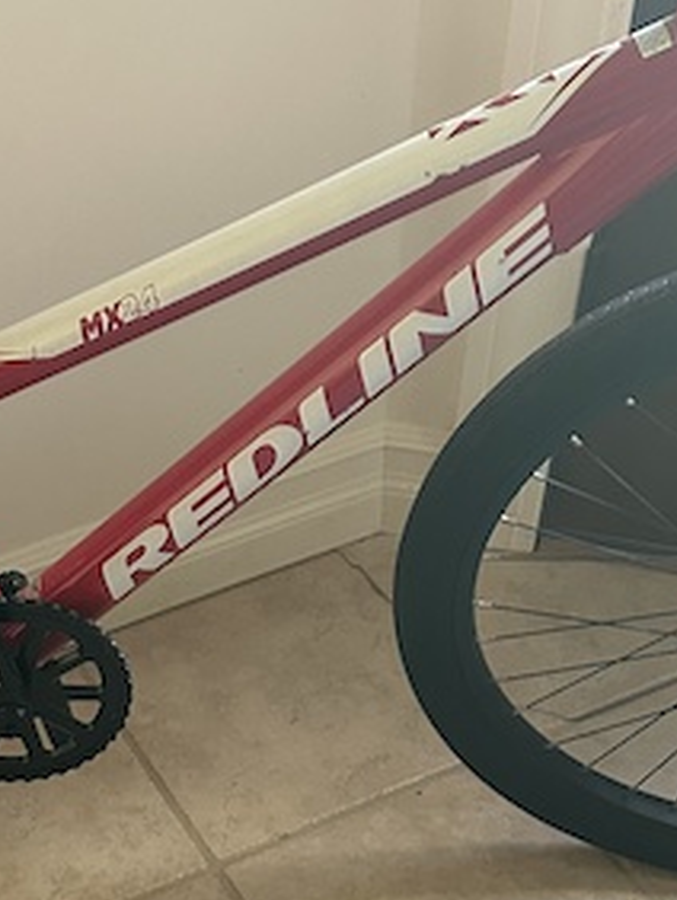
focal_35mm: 68
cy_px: 712
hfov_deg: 21.3
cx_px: 102
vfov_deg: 28.0
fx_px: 1771
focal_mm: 6.86
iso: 500
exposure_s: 1/60
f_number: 1.78
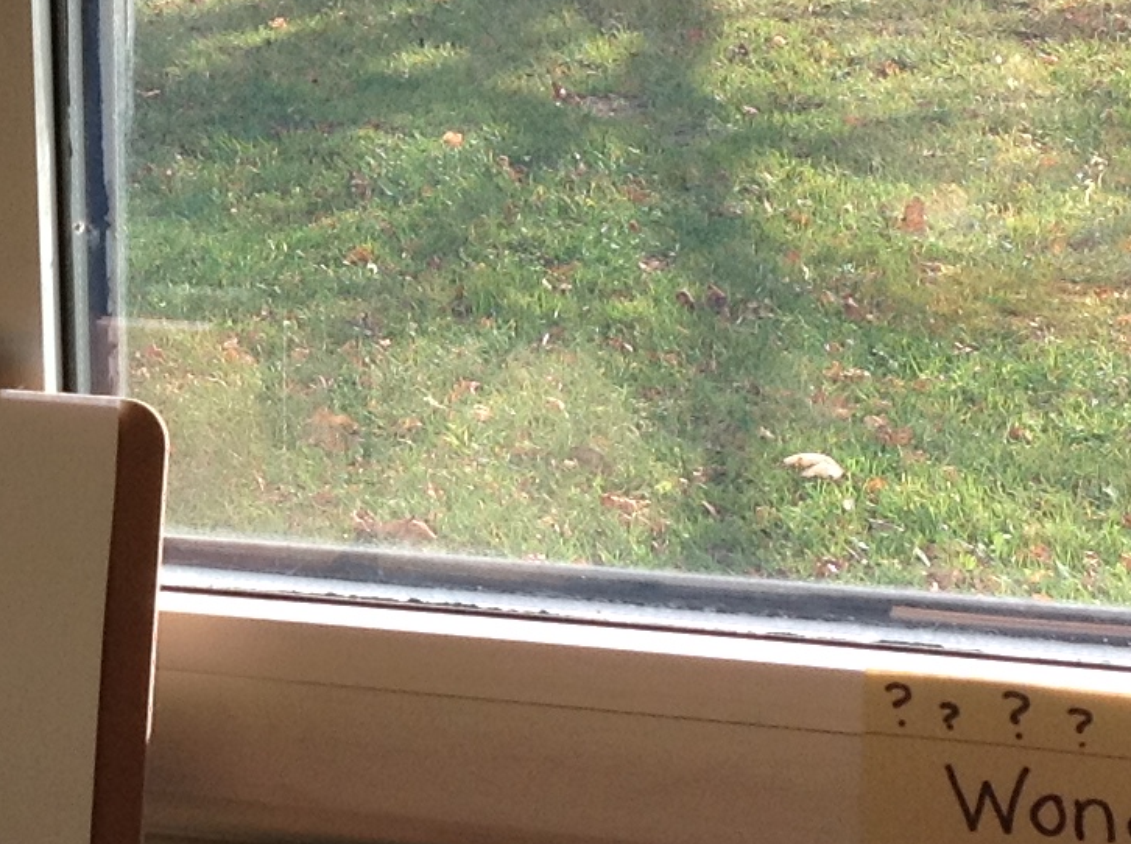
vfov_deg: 11.8
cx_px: -41
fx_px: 4077
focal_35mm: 125
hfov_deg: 15.5
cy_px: 269
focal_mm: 4.28
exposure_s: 1/593
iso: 50
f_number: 2.4
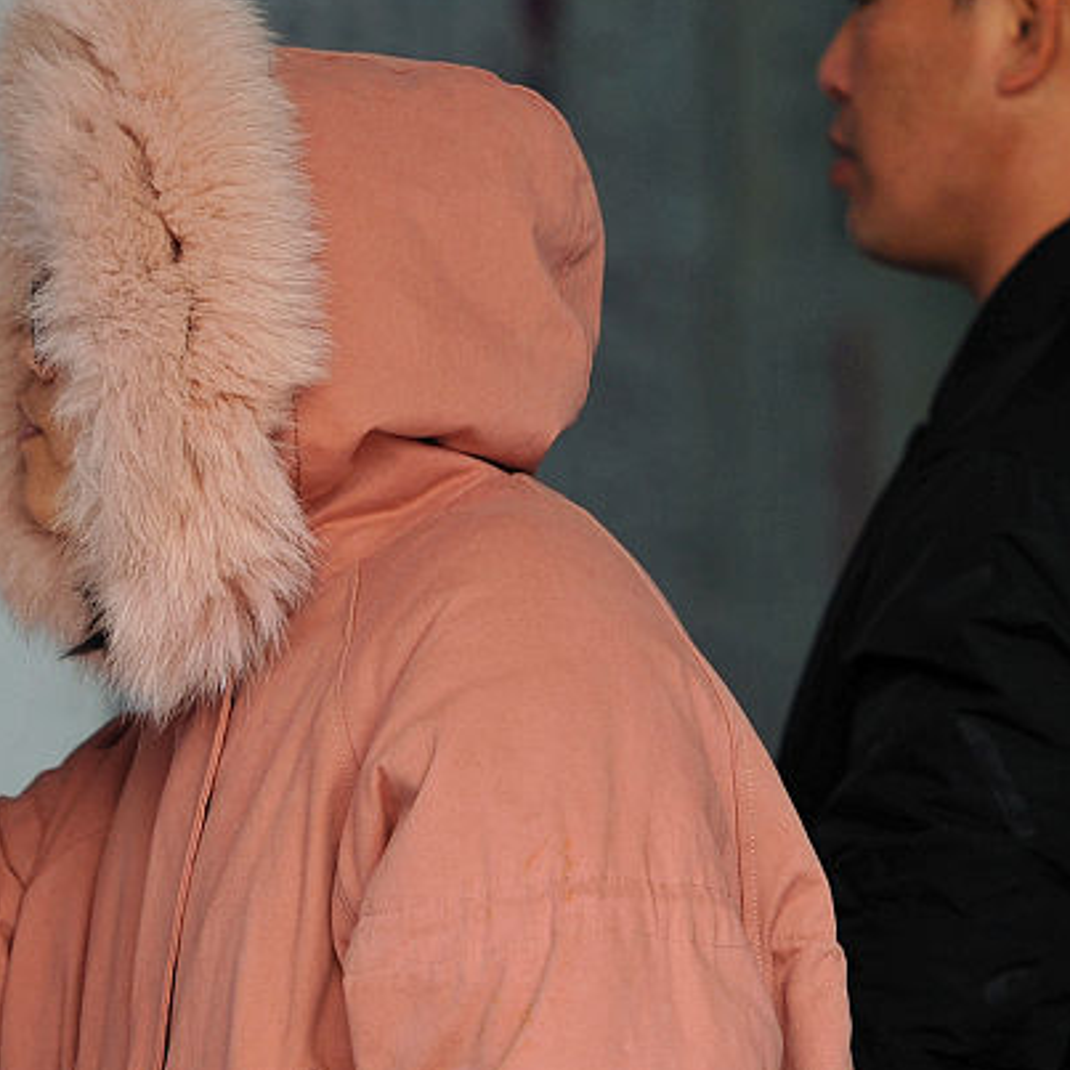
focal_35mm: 405
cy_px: 579
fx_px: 14163
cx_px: 650
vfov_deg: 4.3
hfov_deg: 4.3
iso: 320
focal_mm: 160
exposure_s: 1/250
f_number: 6.3
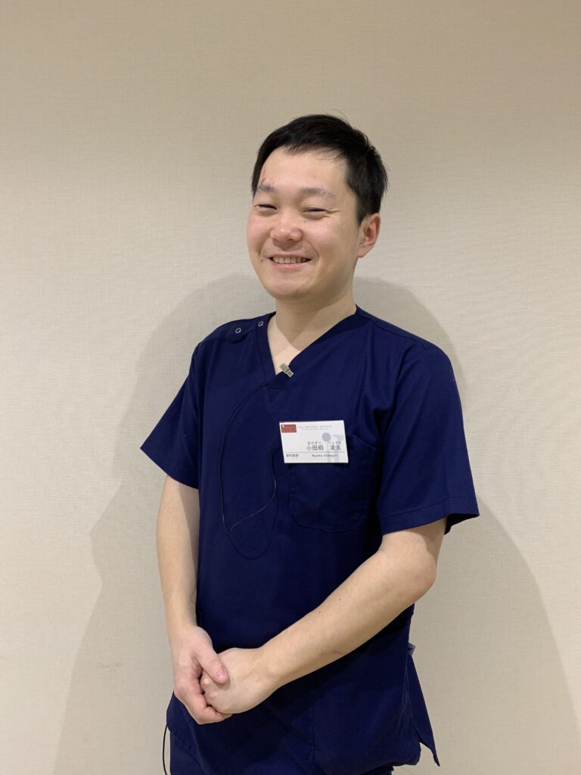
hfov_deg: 53.1
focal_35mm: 26
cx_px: 290
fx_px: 582
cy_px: 388
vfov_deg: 67.3
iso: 125
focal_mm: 4.25
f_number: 1.8
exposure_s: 1/60
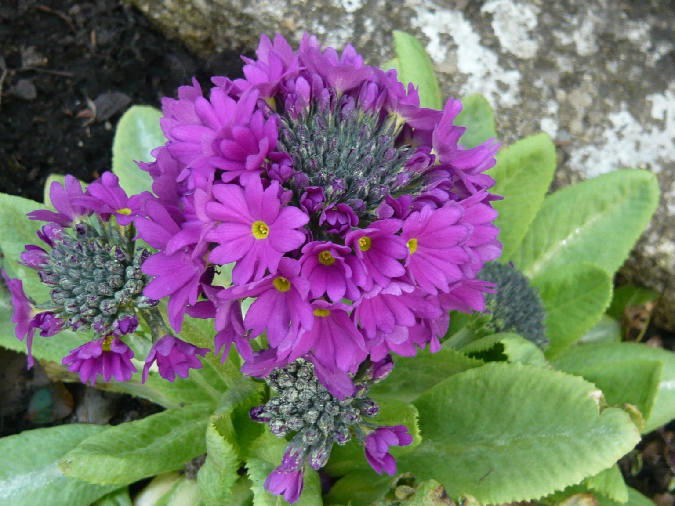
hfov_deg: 36.2
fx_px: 1033
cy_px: 253
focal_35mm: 53
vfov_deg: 27.5
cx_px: 338
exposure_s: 1/100
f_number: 3.1
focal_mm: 5.5
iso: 100
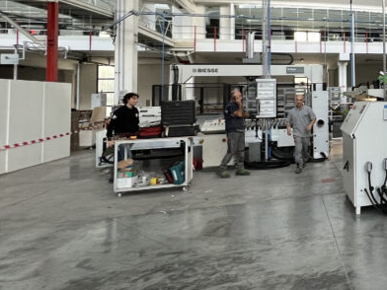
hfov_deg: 40.6
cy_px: 76
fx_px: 380
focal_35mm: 34
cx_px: 447
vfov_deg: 40.7
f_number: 1.8
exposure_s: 1/99
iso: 160
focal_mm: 1.57
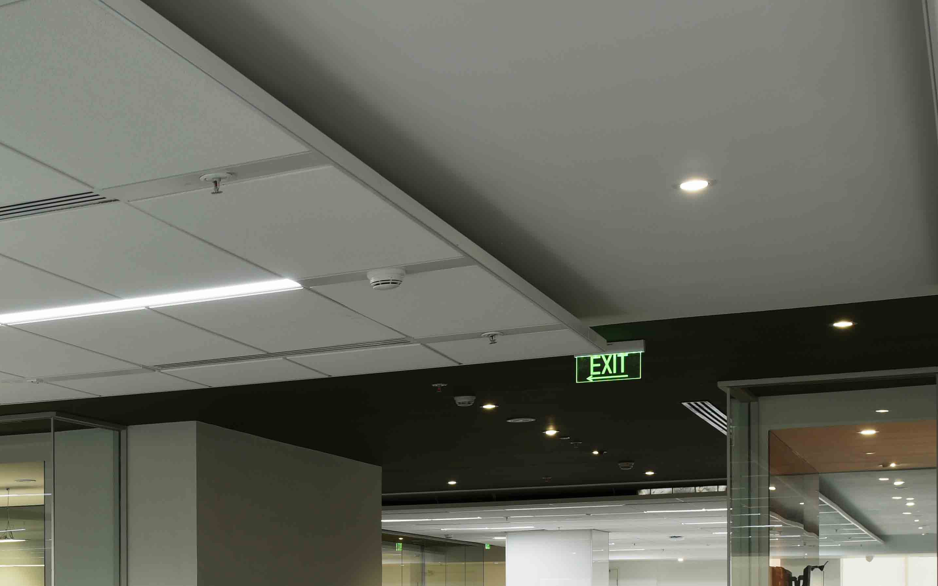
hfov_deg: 29.8
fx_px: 1611
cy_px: 616
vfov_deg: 19.9
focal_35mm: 63
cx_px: -43
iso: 31
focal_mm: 24
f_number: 7.1
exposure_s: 1/5
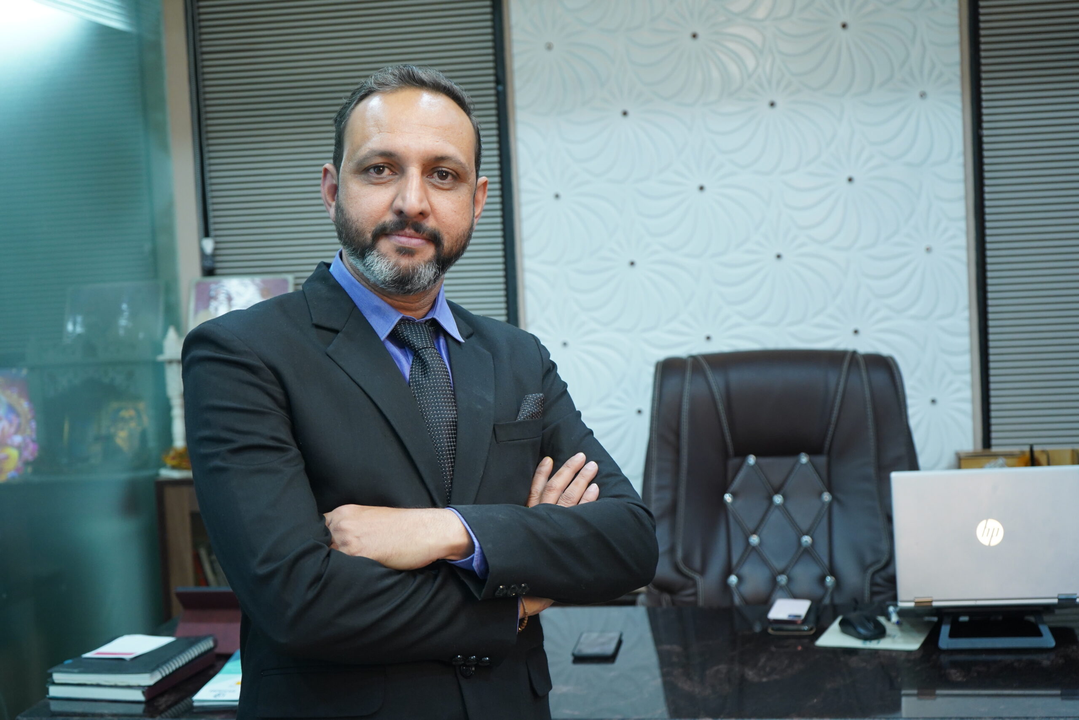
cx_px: 540
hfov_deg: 40.3
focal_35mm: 49
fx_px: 1469
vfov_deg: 27.5
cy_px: 360
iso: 2000
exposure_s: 1/125
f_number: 4.5
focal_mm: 49
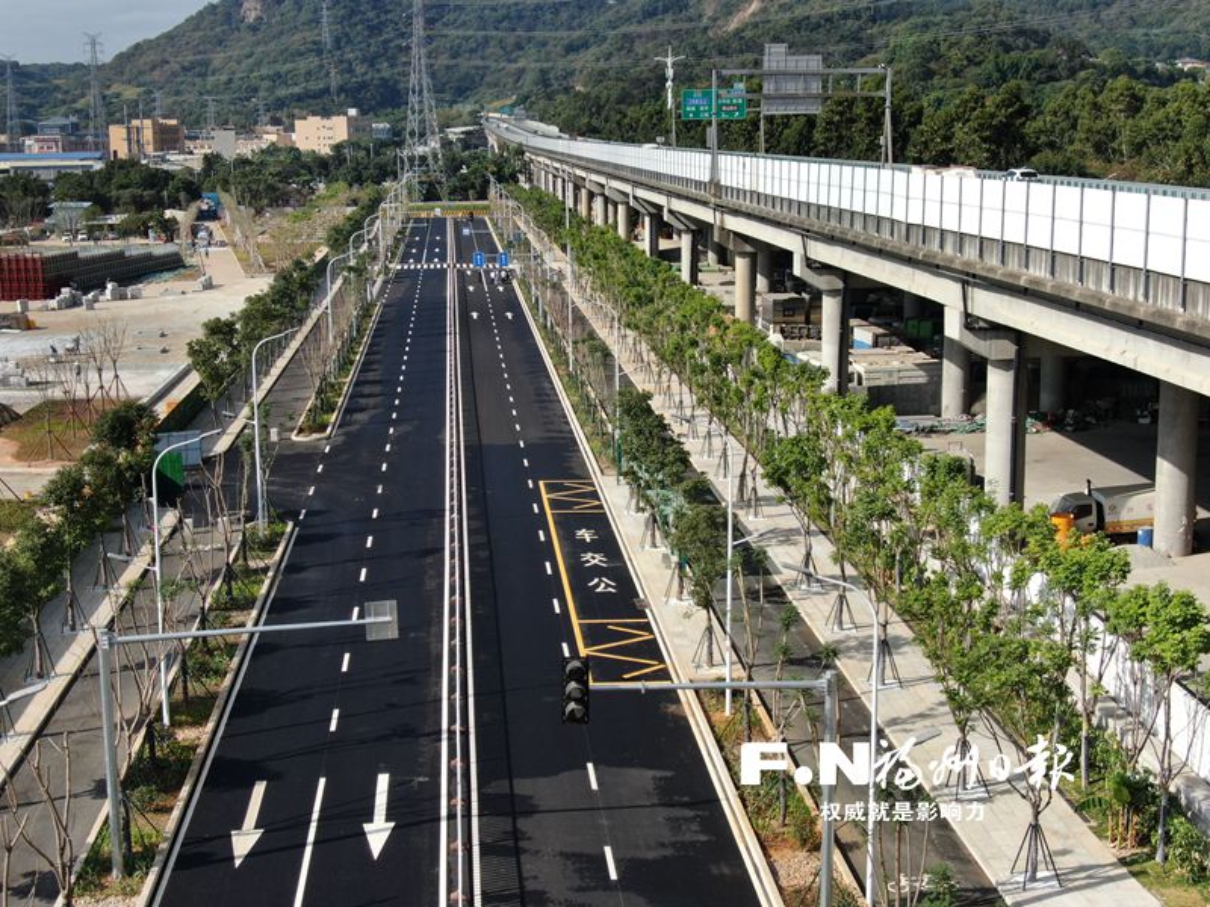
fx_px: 1678
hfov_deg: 39.7
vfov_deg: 30.3
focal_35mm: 48
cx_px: 605
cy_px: 454
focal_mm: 8.6
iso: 100
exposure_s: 1/640
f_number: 3.8
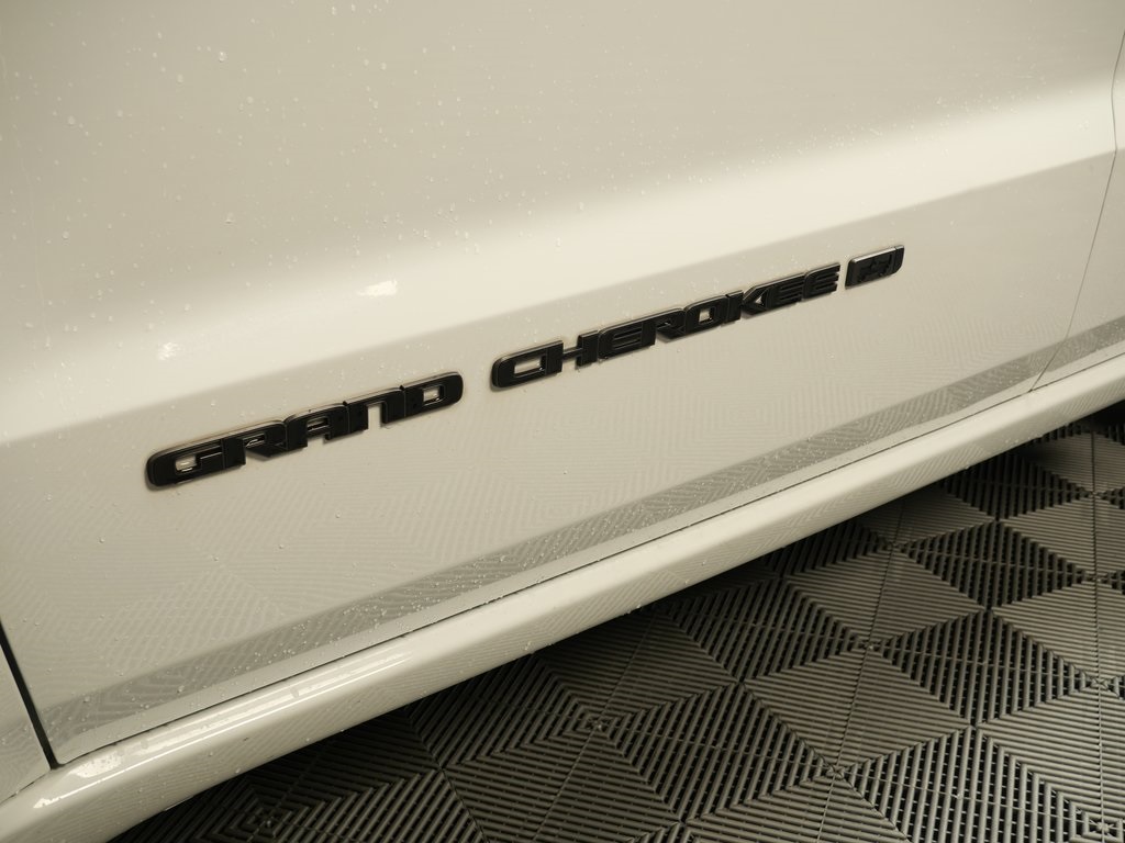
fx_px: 1300
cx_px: 562
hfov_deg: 46.8
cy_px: 422
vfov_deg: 36.0
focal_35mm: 40
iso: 250
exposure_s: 1/200
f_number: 5.6
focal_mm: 20
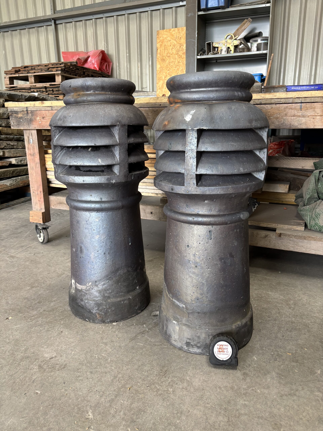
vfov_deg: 67.3
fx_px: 323
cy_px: 216
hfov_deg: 53.1
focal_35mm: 26
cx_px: 162
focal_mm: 5.96
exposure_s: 1/71
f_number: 1.6
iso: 125
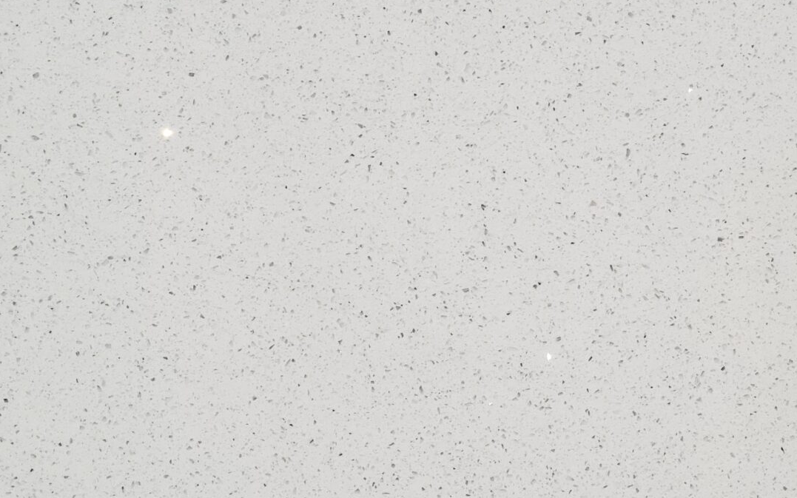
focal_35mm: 186
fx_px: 4040
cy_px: 228
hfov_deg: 11.2
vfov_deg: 7.1
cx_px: 567
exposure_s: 1/60.2
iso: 320
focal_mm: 14.2
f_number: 3
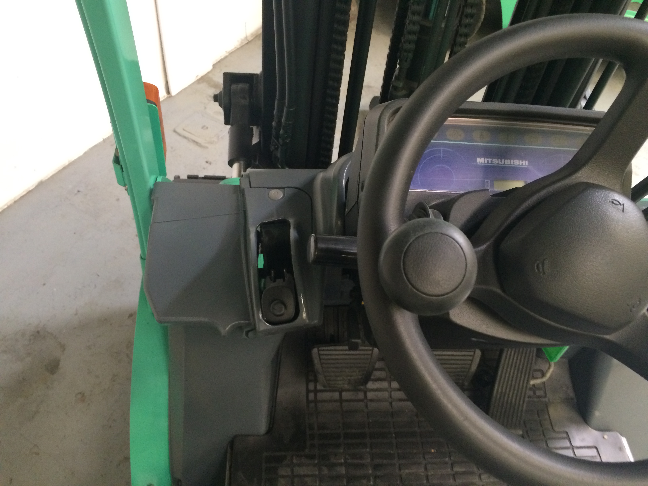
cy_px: 243
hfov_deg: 61.7
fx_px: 543
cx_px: 324
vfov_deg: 48.2
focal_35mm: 29
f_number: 2.2
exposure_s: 1/33
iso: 250
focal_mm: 4.15
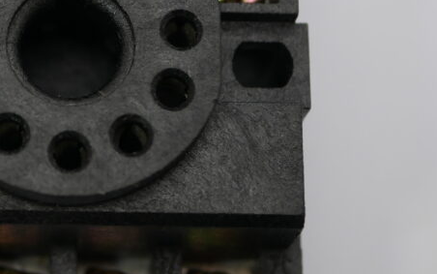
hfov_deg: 14.4
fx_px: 1716
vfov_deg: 9.1
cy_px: 75
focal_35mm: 144
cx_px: 45
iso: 200
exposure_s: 1/160
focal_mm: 30
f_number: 3.2
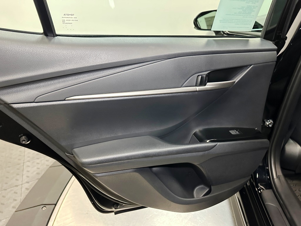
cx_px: 150
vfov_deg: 56.8
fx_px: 209
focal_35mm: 24
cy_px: 113
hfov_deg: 71.6
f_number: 1.78
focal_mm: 6.86
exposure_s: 1/40
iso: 800
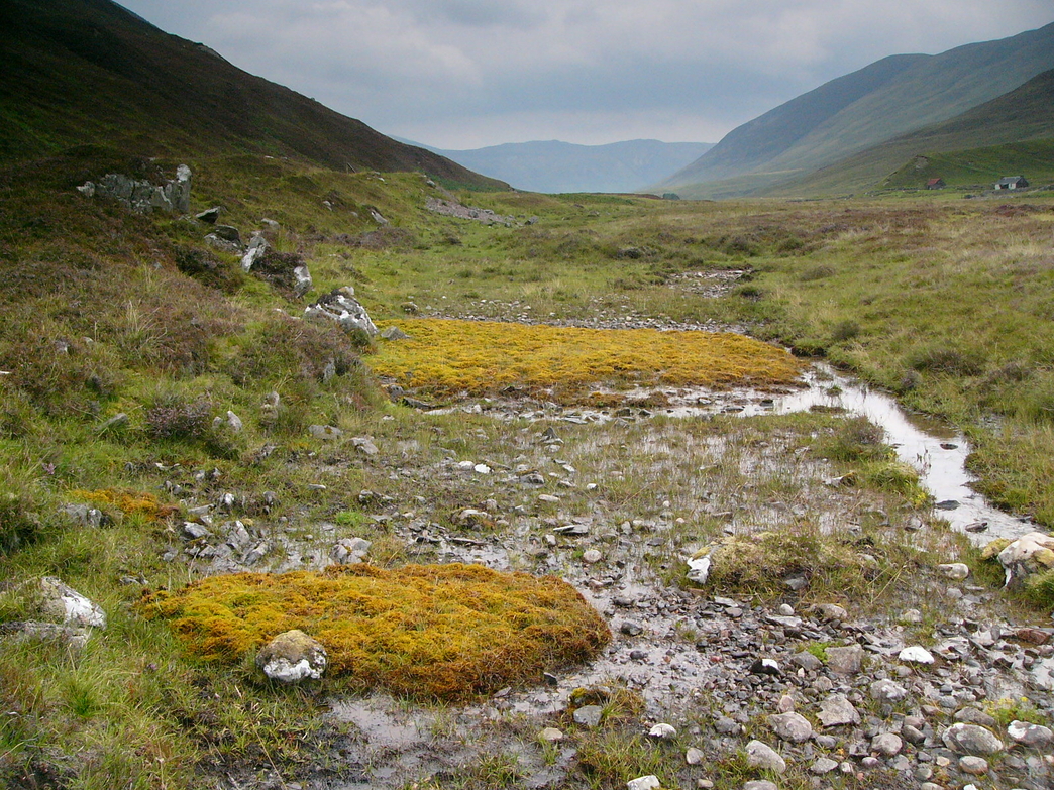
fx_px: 1096
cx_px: 527
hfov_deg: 51.4
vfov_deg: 39.7
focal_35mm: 36
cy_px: 395
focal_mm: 6
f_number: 3.7
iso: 200
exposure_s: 1/200
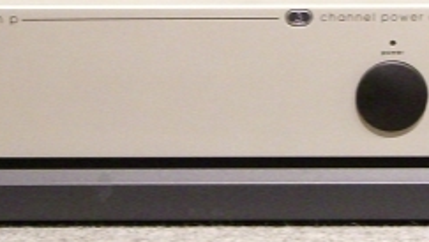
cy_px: 35
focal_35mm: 195
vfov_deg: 6.2
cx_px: 154
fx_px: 2219
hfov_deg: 11.0
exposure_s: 1/40
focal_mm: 14.2
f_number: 4
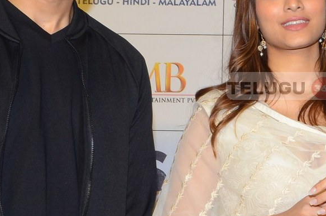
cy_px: 86
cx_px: 282
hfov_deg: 15.2
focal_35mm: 134
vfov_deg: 10.2
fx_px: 1211
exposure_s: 1/125
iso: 800
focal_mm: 32
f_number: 11
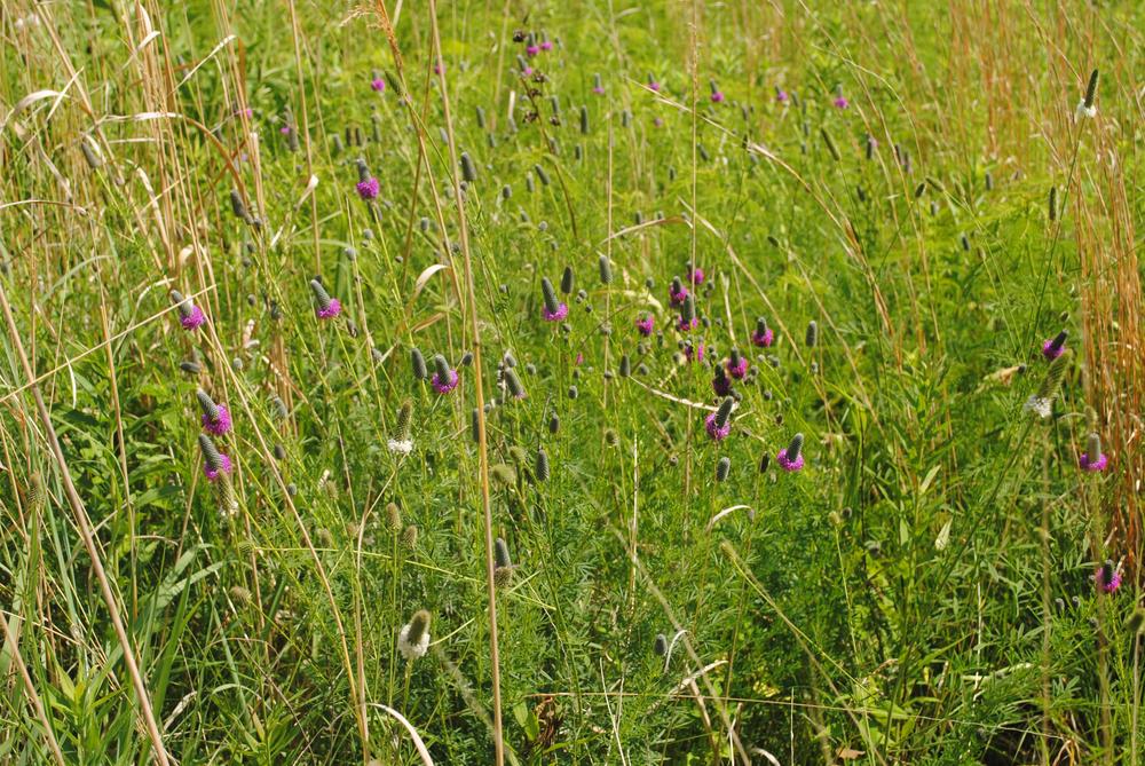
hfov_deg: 37.8
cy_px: 383
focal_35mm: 52
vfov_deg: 25.8
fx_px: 1671
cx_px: 572
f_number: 7.1
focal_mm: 35
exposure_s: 1/200
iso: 100
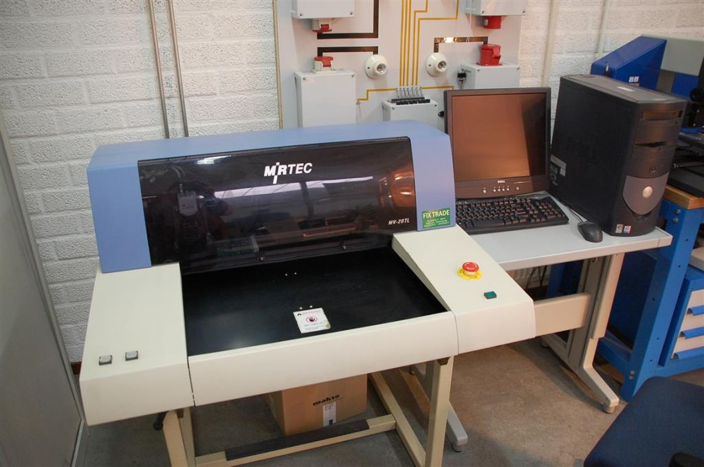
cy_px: 234
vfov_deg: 47.8
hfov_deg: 67.5
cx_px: 352
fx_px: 527
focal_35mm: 27
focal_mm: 18
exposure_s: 1/15
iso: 800
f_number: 3.5
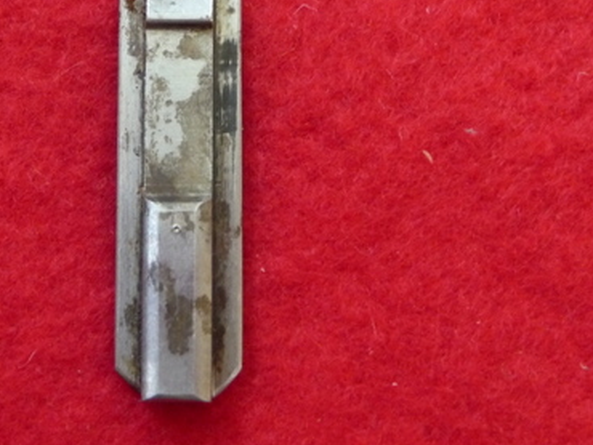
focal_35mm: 83
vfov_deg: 17.8
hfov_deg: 23.4
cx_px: 196
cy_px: 182
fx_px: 1423
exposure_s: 1/8
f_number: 4.2
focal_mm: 8
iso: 400
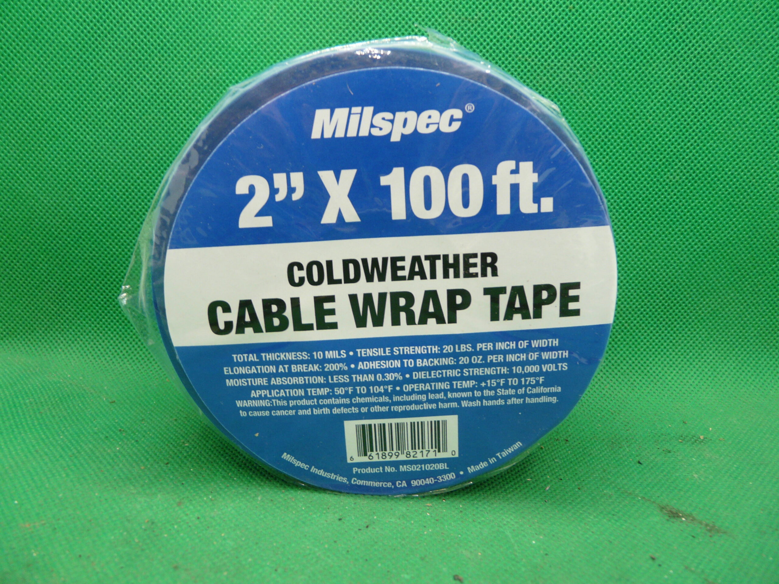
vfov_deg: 49.7
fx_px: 630
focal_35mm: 28
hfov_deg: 63.4
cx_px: 390
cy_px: 292
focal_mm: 4.6
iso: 125
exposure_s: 1/30
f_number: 2.8
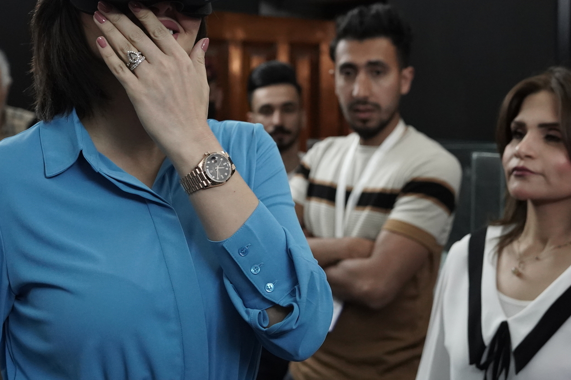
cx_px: 324
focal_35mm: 73
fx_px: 1163
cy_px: 167
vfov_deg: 18.6
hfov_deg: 27.6
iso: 4000
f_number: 4
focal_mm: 41.2
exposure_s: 1/160
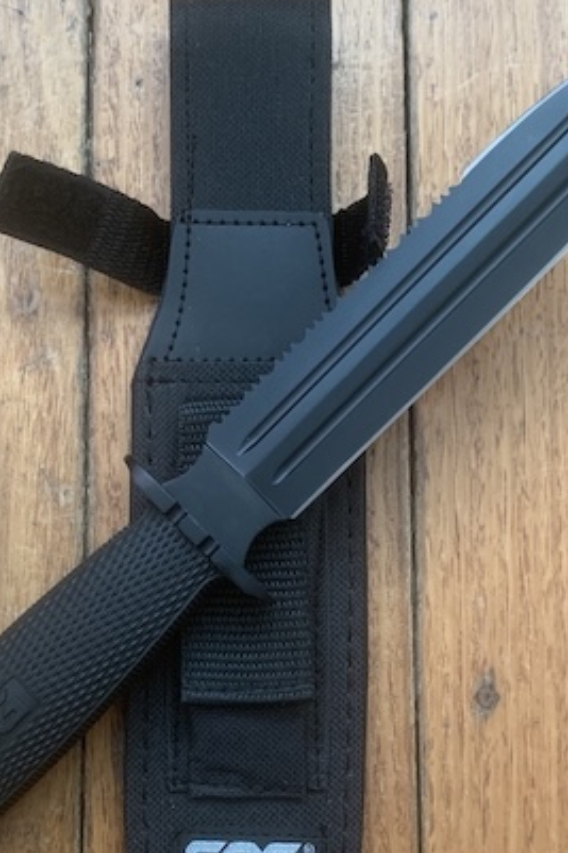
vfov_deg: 43.1
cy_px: 554
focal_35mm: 45
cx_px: 232
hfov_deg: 29.8
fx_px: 1066
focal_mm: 4.25
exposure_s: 1/40
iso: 400
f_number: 1.8
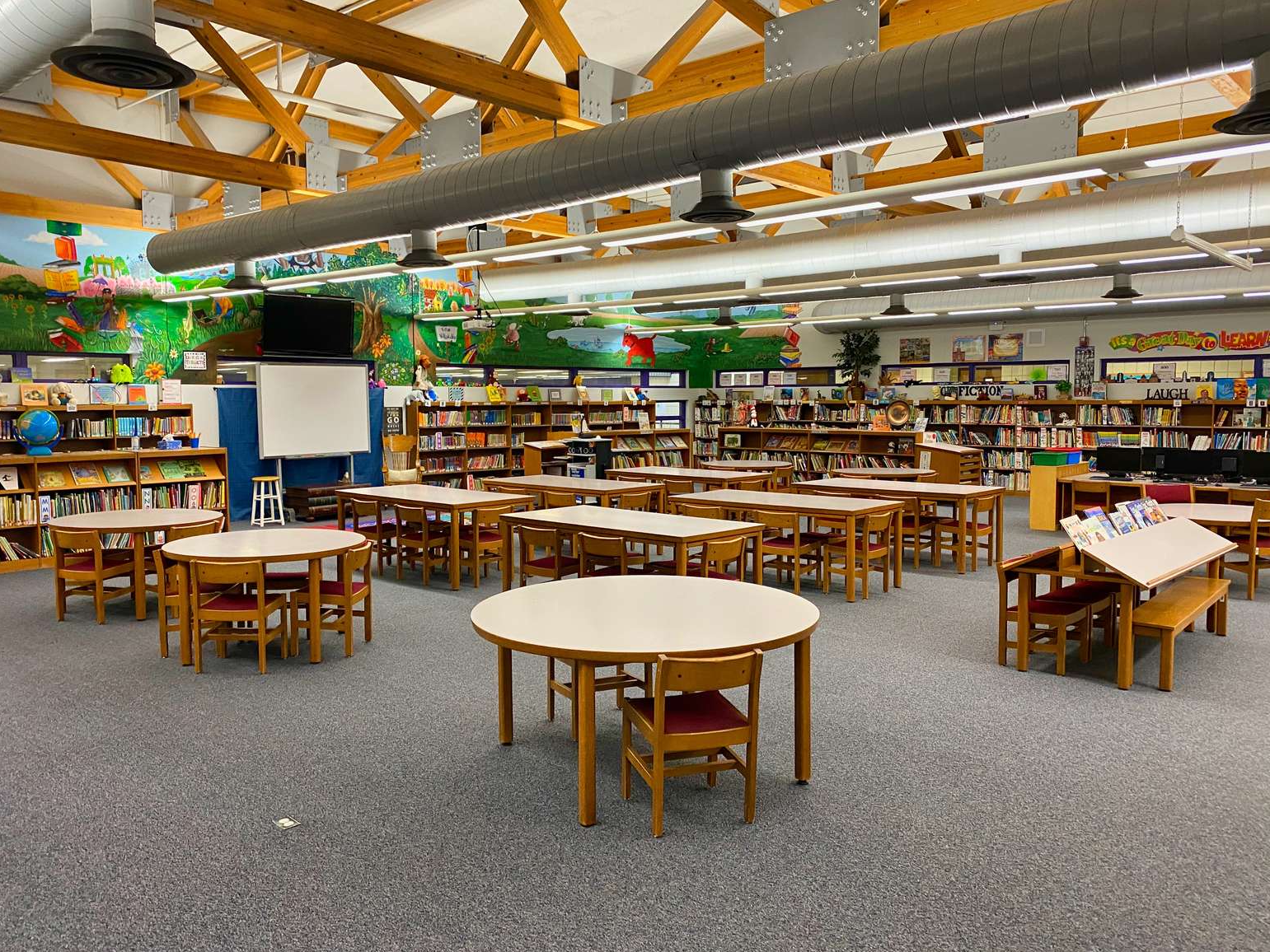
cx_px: 630
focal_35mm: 27
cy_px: 480
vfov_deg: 51.4
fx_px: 991
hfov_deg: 65.3
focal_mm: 4.25
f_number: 1.8
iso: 250
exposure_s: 1/60
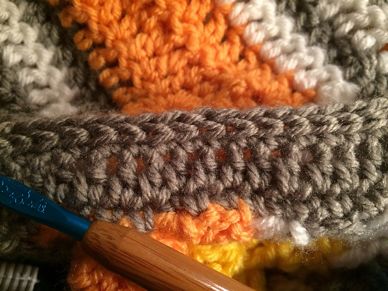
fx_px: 325
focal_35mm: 29
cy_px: 146
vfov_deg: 48.2
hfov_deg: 61.7
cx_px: 194
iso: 320
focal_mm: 4.15
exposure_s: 1/24
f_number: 2.2
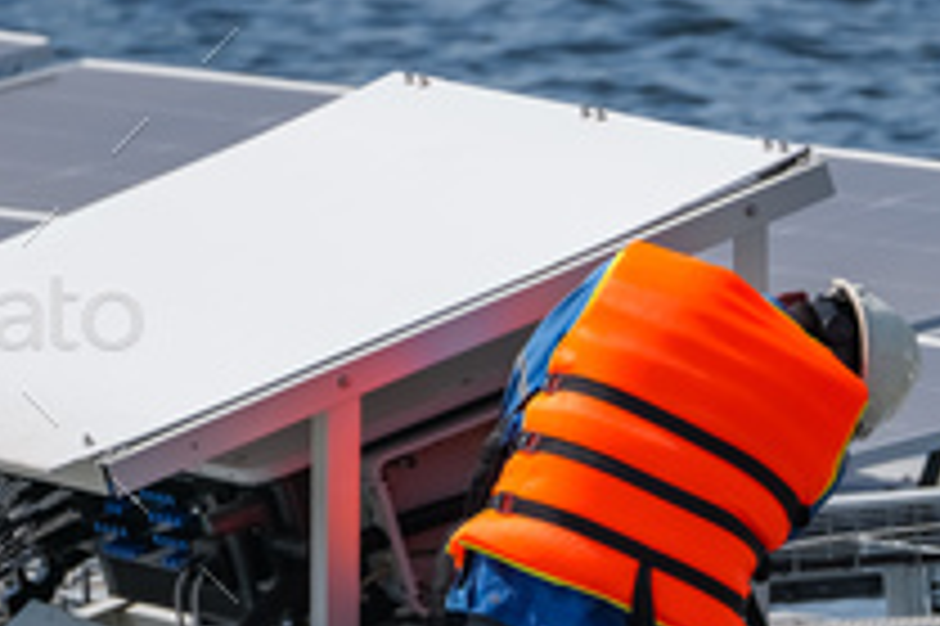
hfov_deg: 1.8
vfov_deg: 1.2
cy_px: 525
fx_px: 29455
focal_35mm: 1129
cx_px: 603
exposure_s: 1/1025
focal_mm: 400
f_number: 6.3
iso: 160
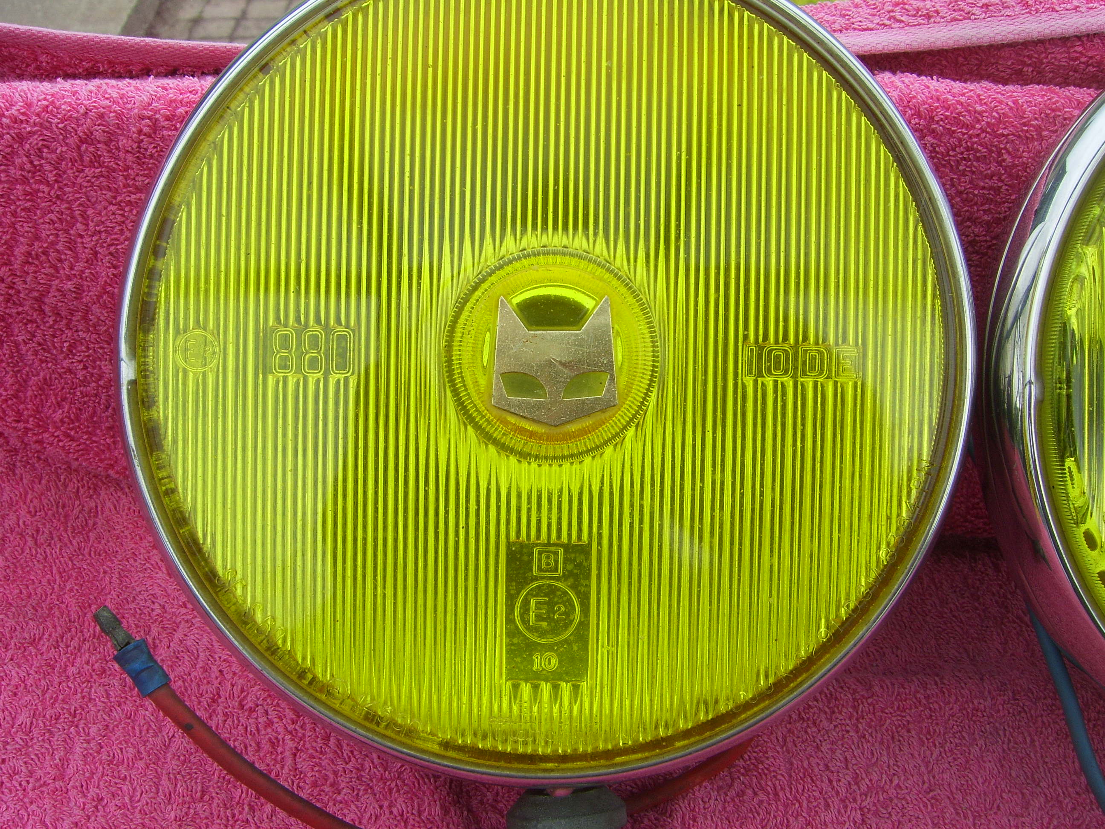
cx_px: 552
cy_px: 414
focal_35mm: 38
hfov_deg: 49.0
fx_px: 1213
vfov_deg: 37.7
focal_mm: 7.8
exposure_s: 1/100
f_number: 6.4
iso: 50
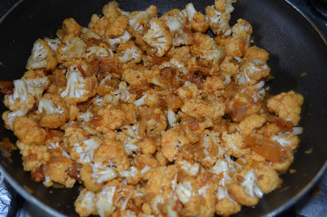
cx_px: 164
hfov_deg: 43.7
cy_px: 108
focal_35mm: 45
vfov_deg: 29.7
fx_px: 408
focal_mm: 30
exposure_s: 1/60
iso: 720
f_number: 4.5
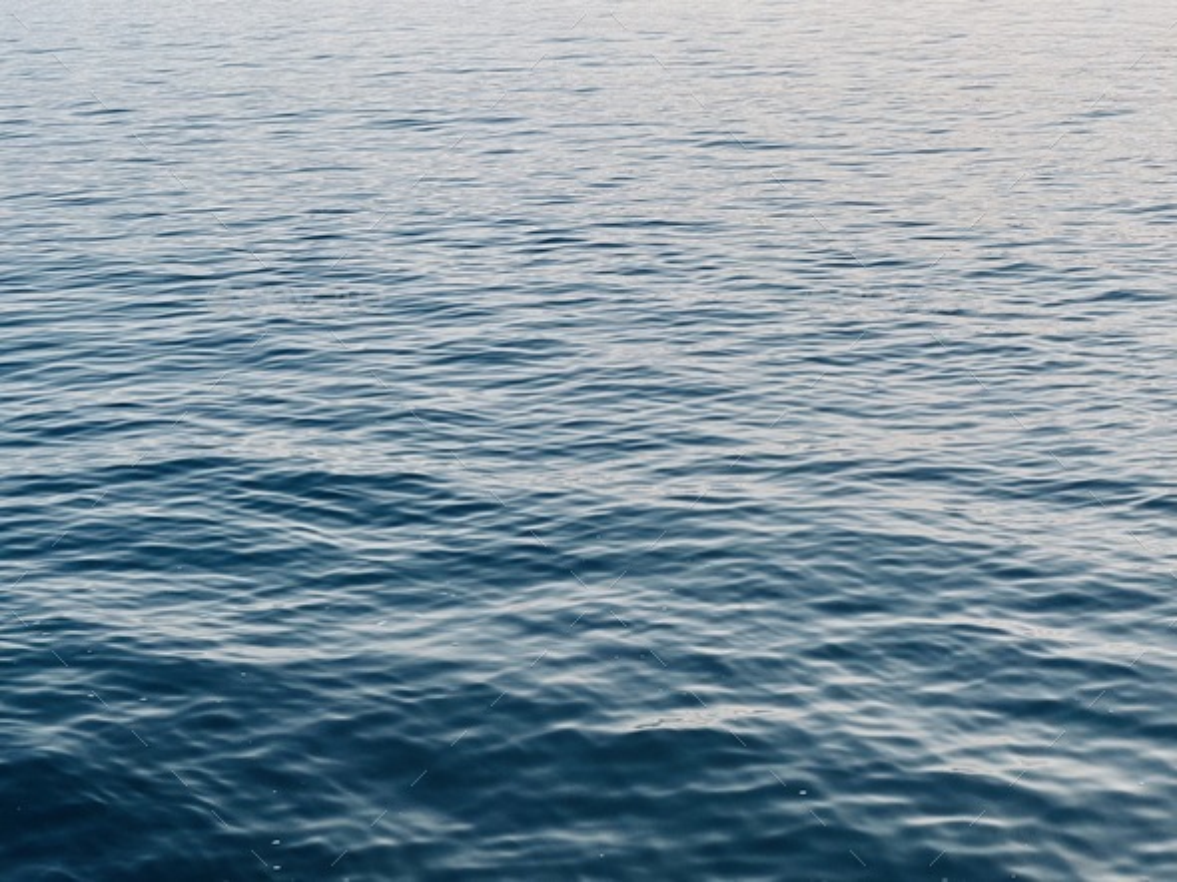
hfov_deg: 30.3
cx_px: 588
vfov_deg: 22.9
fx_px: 2175
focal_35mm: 64
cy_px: 441
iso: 25
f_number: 2.2
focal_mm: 7.5
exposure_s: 1/122
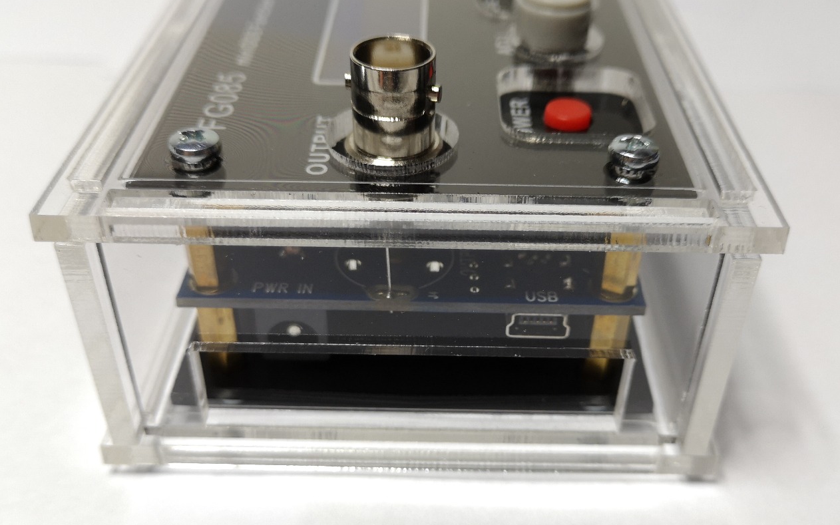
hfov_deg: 64.6
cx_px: 415
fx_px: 664
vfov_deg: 43.1
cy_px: 251
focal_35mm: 29
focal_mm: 3.95
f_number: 1.8
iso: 100
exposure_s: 1/60
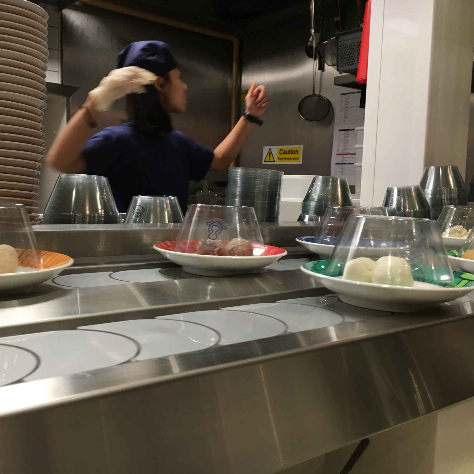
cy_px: 238
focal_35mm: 35
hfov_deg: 47.1
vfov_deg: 47.2
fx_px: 542
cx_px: 201
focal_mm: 4.15
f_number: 2.2
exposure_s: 1/33
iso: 100
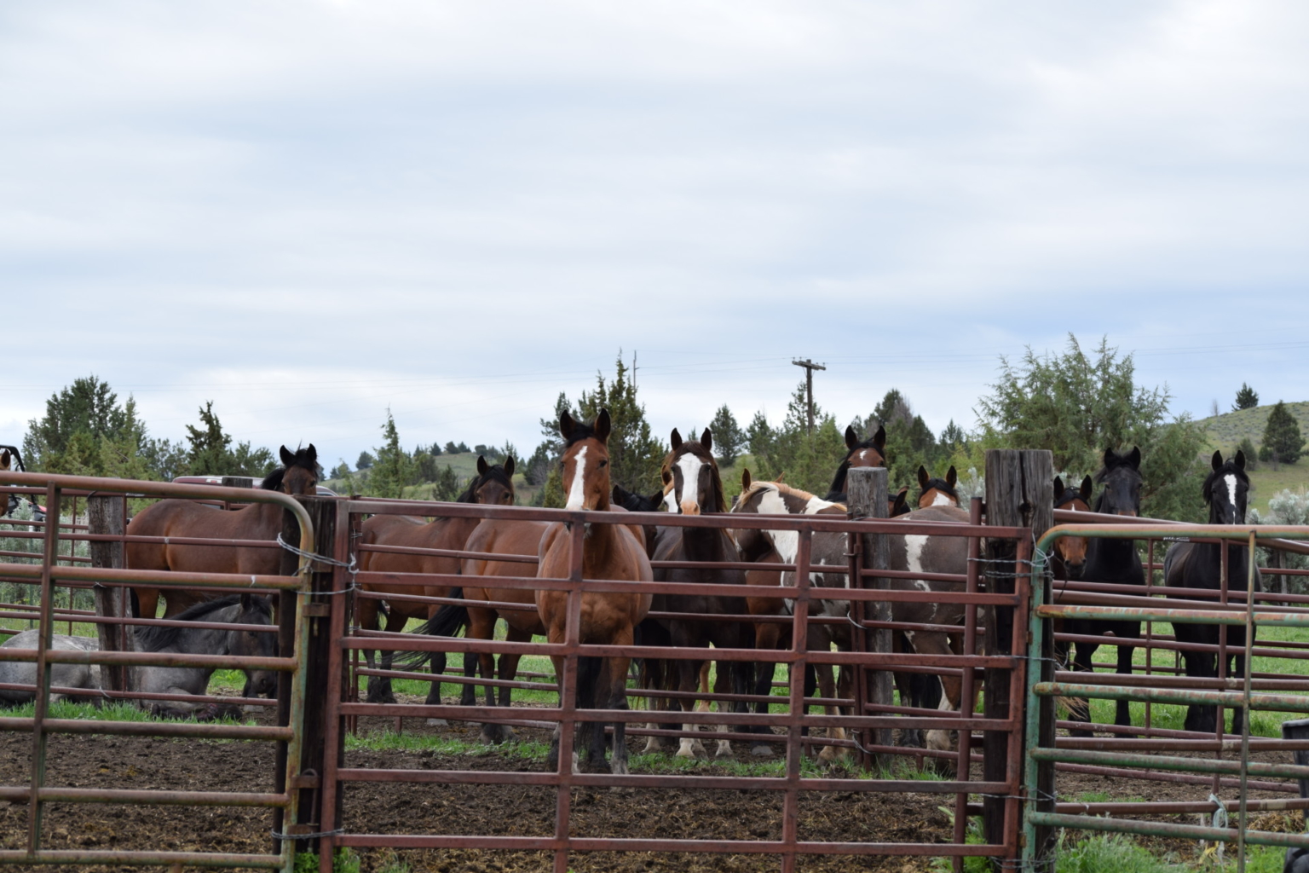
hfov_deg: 19.5
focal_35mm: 105
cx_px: 654
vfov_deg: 13.0
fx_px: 3818
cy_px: 436
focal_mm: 70
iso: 200
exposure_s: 1/640
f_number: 6.3
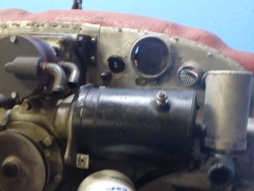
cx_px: 73
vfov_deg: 26.8
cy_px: 165
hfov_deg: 35.6
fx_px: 389
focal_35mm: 53
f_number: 3.9
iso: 800
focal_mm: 5
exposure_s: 1/13
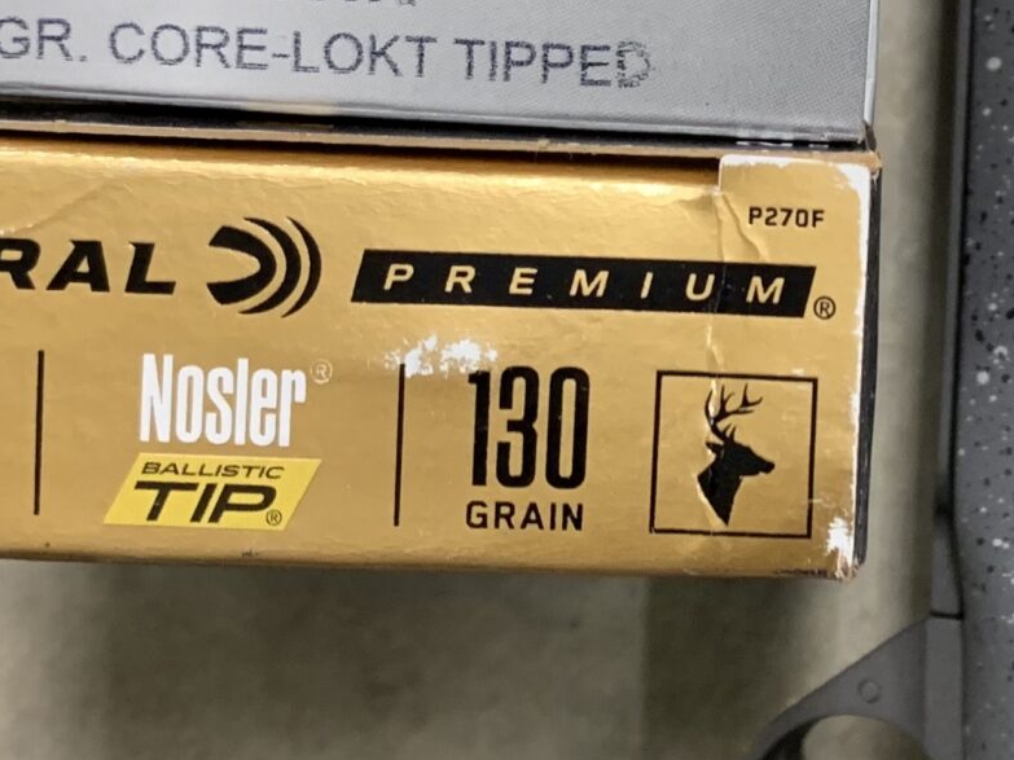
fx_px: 2490
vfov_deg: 17.0
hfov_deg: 22.3
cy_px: 18
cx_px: 973
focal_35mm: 85
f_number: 1.8
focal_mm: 4.25
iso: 160
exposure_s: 1/60
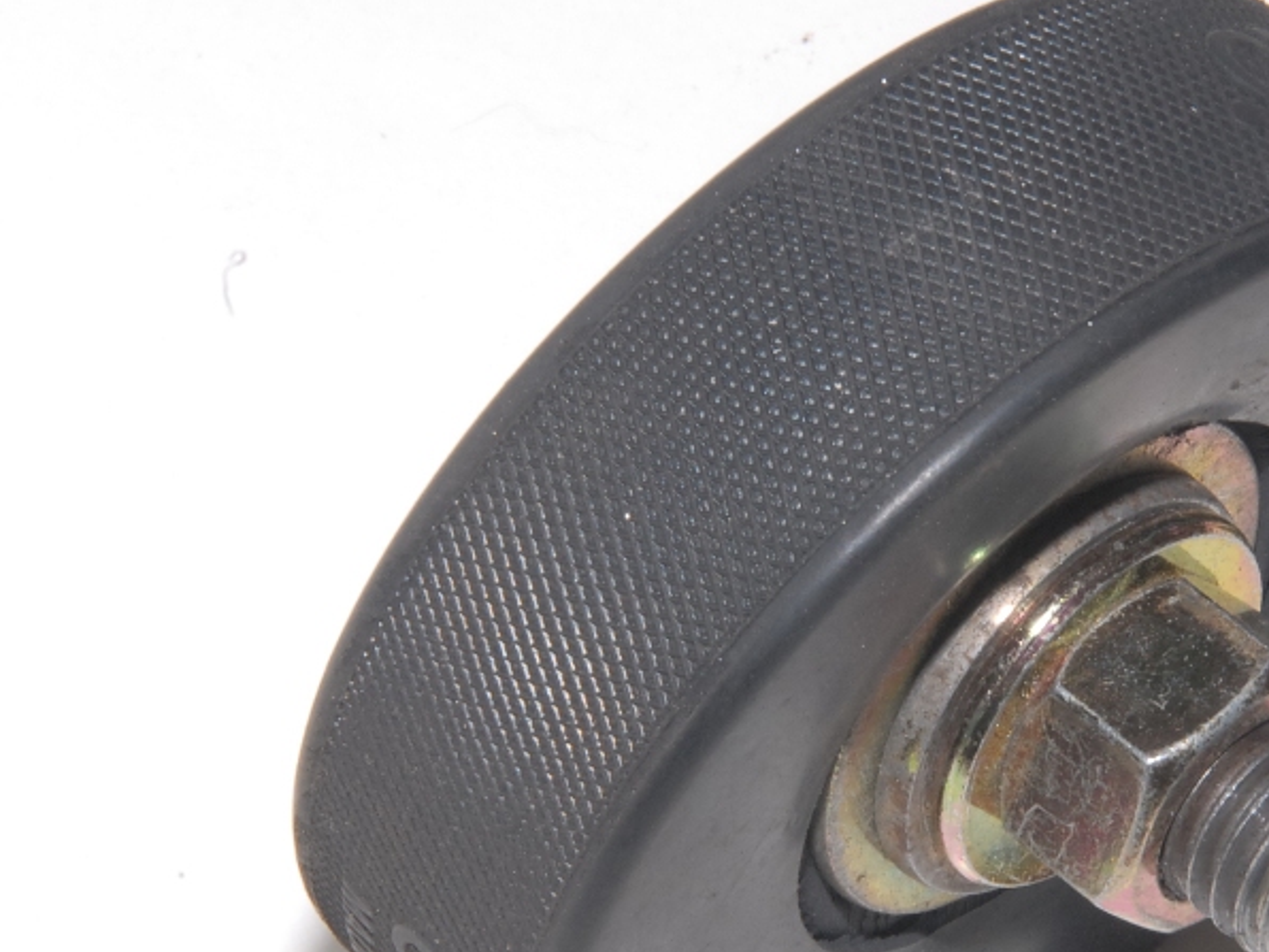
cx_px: 962
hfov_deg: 4.0
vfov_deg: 3.0
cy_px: 617
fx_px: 18183
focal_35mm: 496
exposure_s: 1/60
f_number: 36
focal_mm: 200
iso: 400
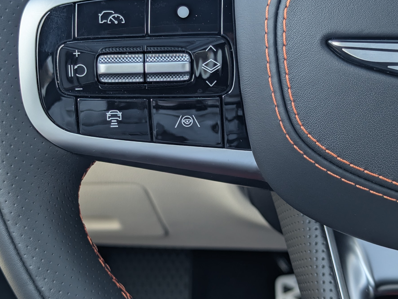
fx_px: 793
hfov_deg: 28.2
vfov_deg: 21.3
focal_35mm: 69
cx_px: 198
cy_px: 117
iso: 46
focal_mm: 6.81
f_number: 1.85
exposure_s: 1/216
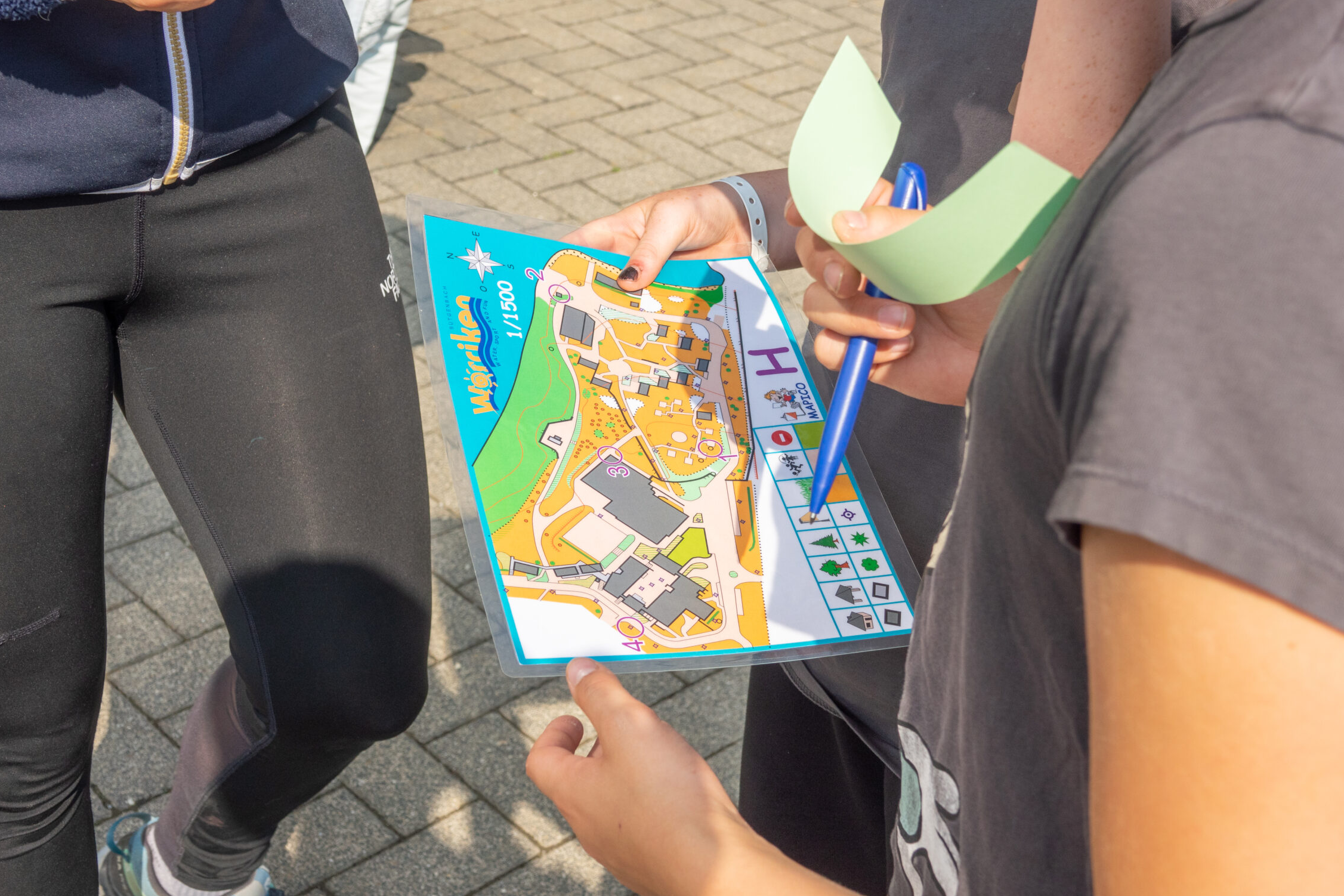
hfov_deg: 39.6
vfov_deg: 27.0
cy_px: 423
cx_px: 695
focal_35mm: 50
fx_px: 1867
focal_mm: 16.31
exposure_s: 1/1000
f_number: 4
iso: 100
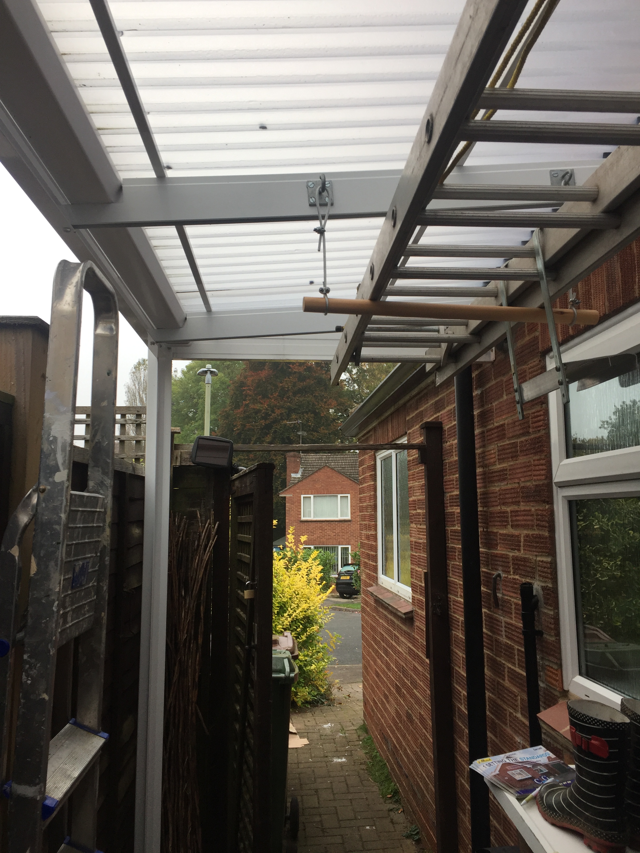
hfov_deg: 48.2
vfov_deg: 61.7
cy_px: 426
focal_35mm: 29
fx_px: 715
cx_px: 320
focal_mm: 4.15
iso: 32
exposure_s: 1/100
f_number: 2.2
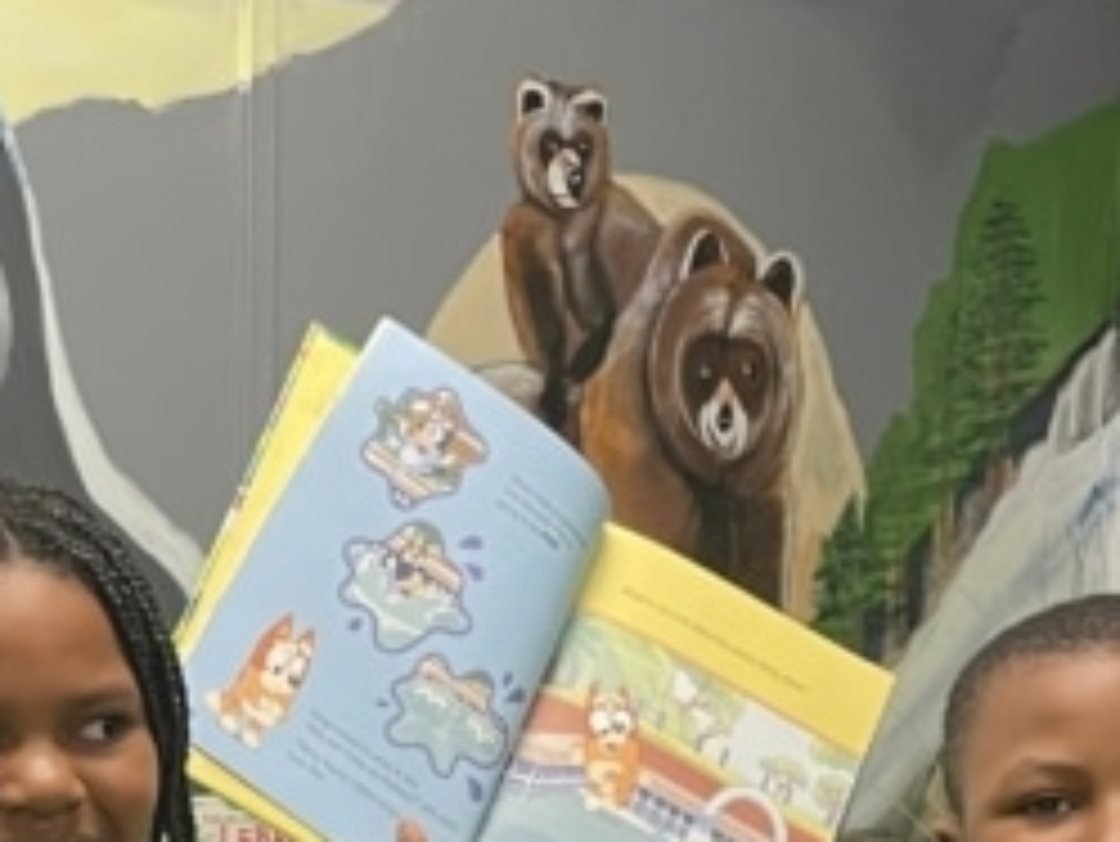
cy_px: 1139
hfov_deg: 18.1
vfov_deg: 13.3
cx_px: 148
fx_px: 3464
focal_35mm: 107
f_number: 1.6
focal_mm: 4.2
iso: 100
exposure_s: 1/60
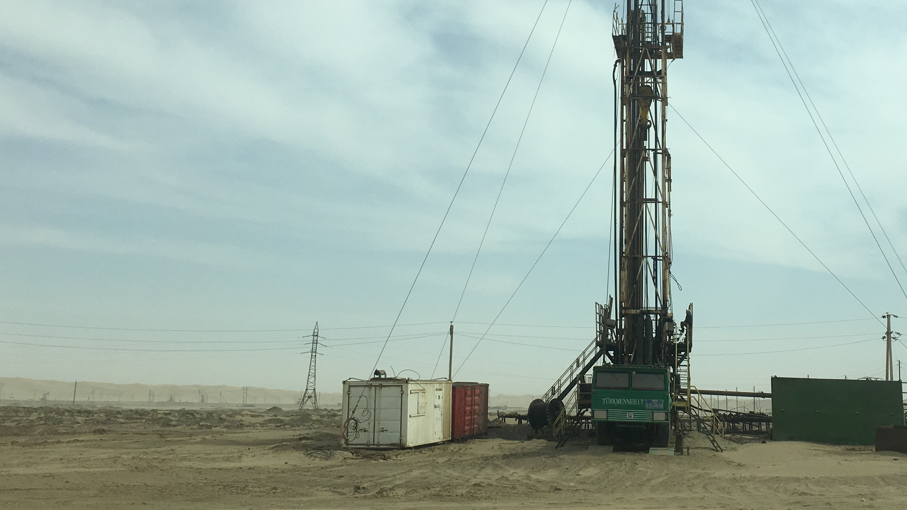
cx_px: 617
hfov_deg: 43.8
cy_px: 158
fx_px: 1106
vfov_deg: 25.8
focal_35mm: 46
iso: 25
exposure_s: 1/2849
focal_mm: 4.15
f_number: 2.2
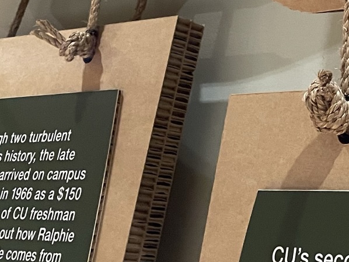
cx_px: 504
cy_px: -131
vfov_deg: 15.3
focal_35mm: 89
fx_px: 898
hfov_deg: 19.5
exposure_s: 1/40
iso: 500
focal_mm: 4.2
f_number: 1.6
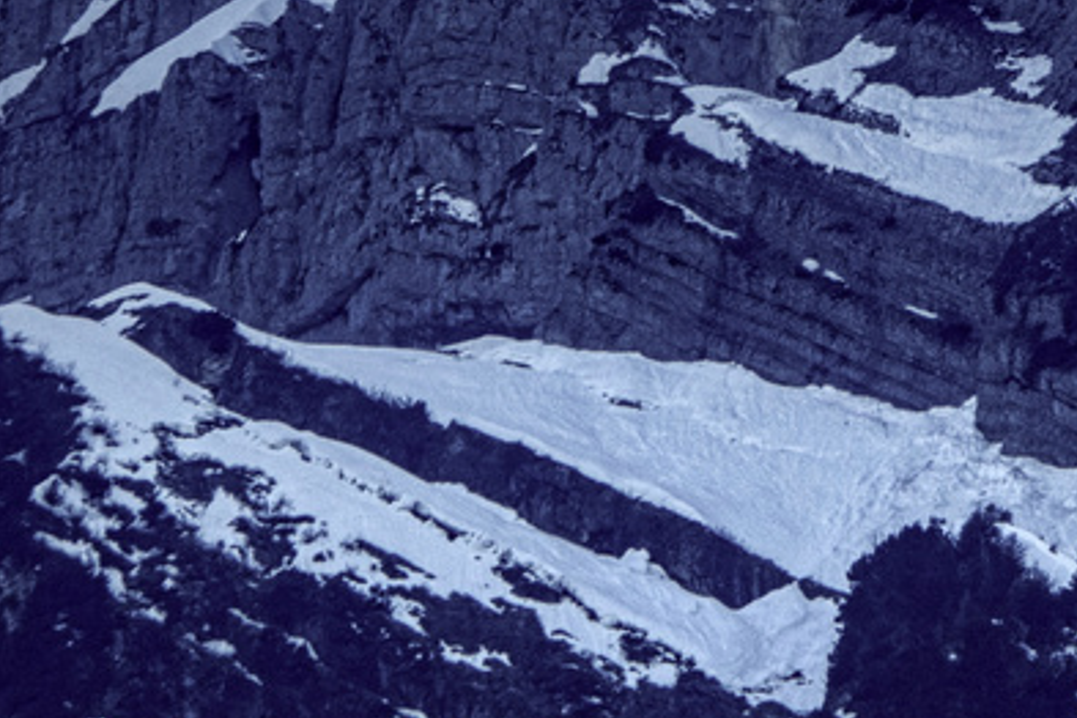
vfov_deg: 1.1
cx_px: 918
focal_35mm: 1238
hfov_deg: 1.7
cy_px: -282
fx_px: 37034
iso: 100
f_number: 8
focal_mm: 200
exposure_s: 1/250
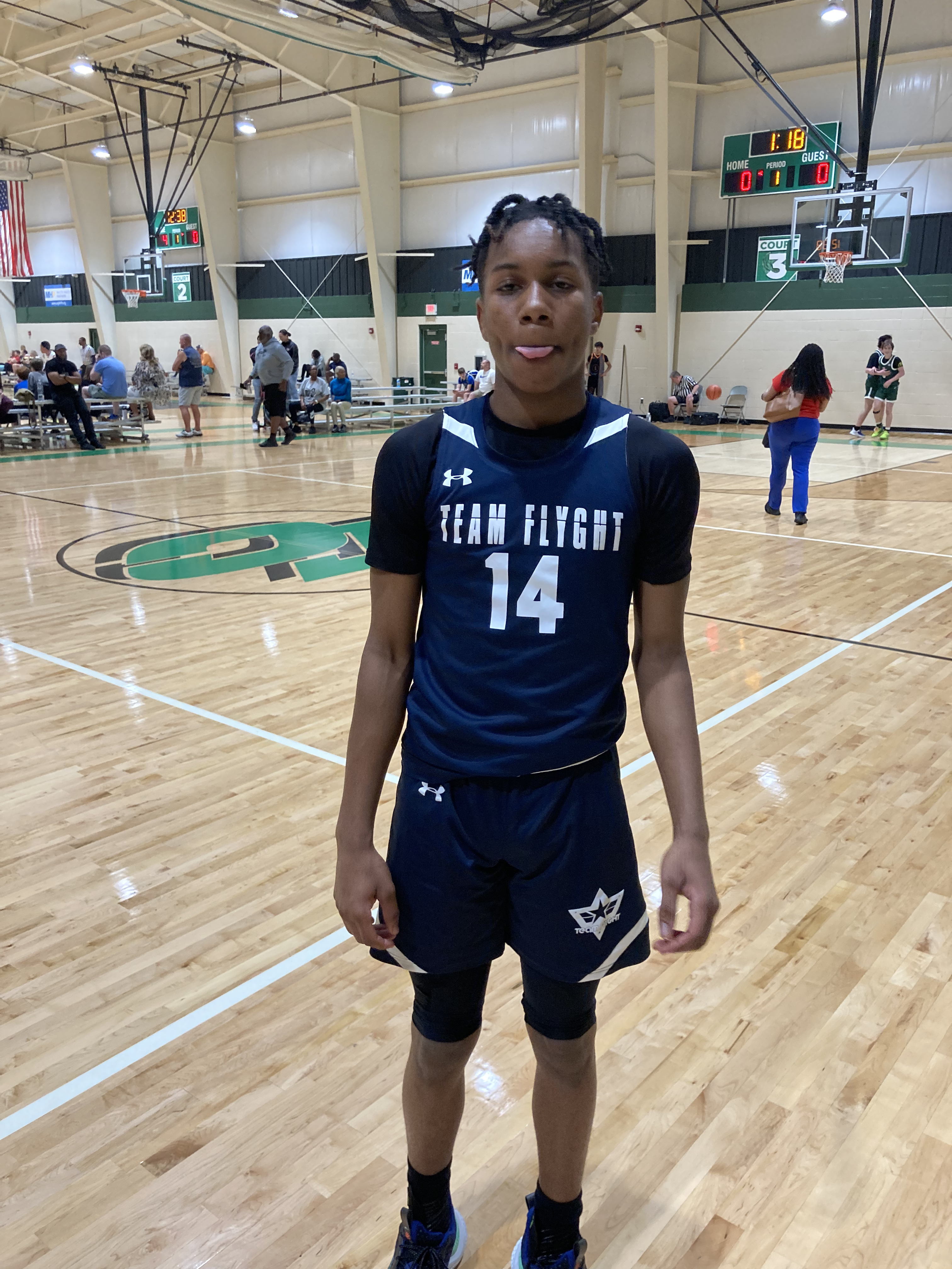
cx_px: 476
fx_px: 1027
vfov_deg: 63.4
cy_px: 634
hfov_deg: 49.7
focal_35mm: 28
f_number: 1.8
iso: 160
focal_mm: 3.99
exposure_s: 1/60
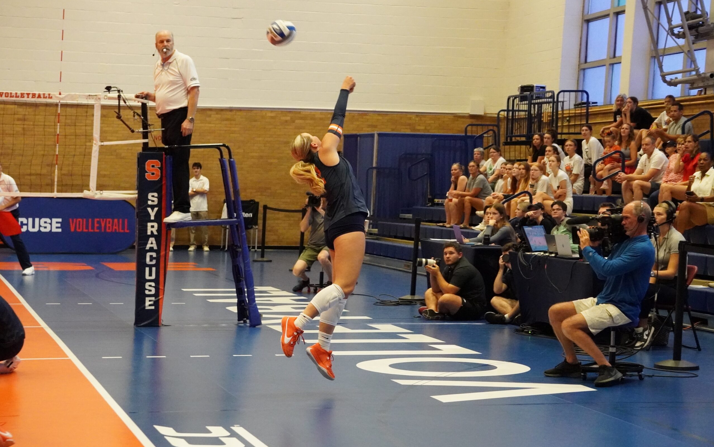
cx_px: 358
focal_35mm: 85
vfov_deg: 15.5
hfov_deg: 24.5
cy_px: 215
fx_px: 1645
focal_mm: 55
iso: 10000
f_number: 6.3
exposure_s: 1/500
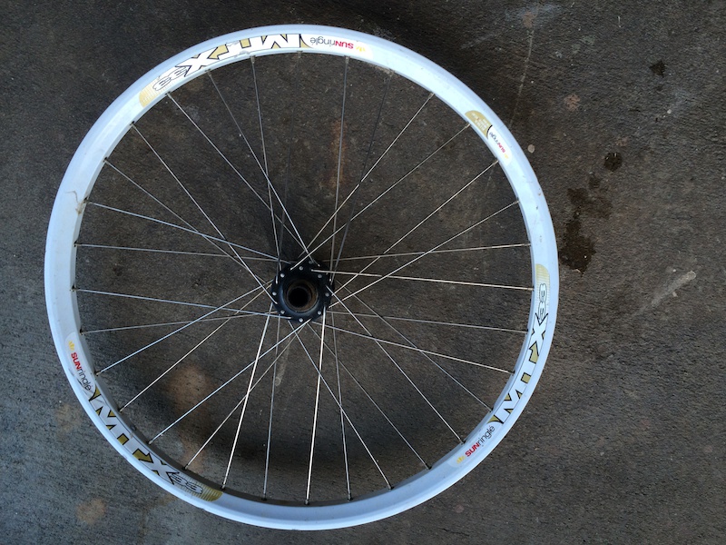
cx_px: 363
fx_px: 629
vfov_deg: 46.8
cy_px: 272
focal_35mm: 30
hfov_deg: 60.0
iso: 50
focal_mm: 4.12
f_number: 2.2
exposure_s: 1/120
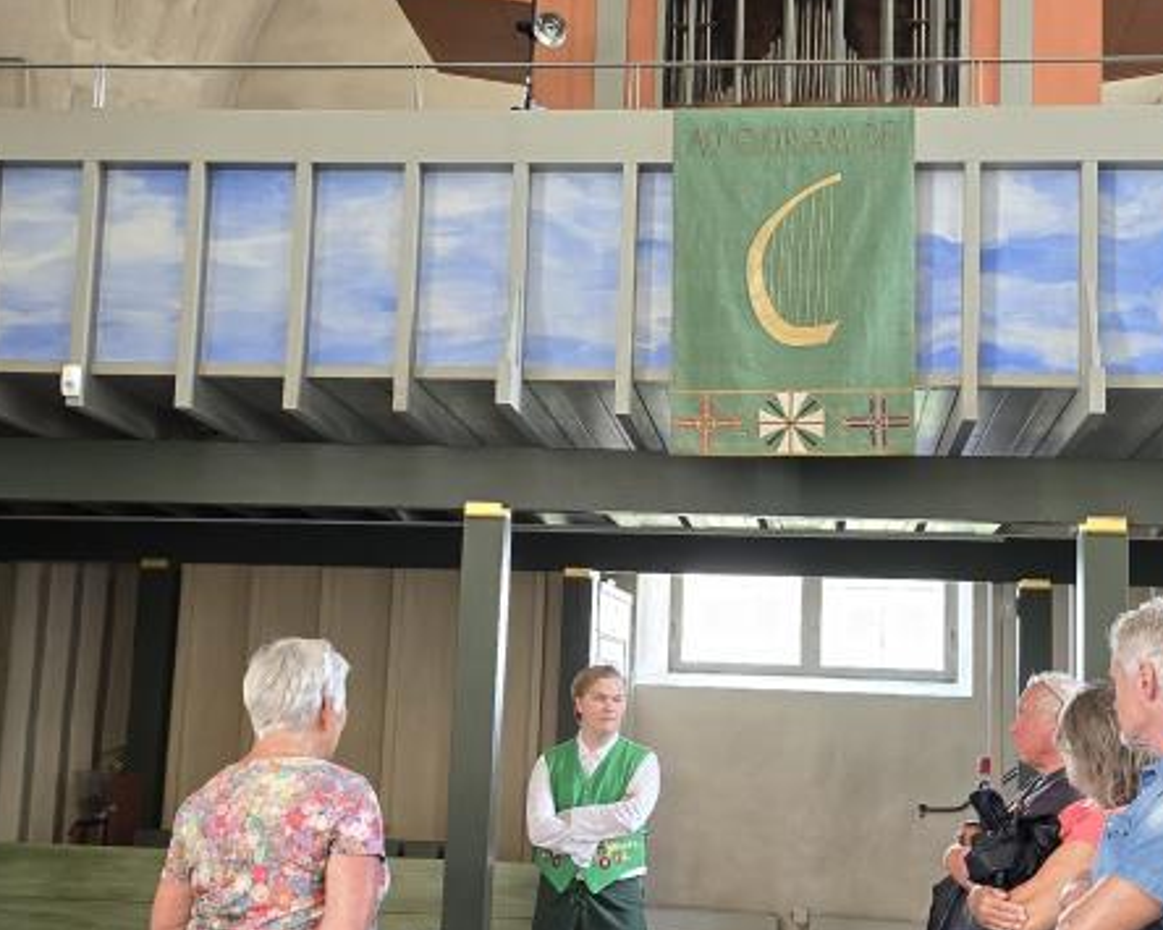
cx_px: 616
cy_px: 452
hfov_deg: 34.7
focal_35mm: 54
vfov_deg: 28.1
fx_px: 1858
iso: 400
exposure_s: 1/100
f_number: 1.7
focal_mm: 6.3
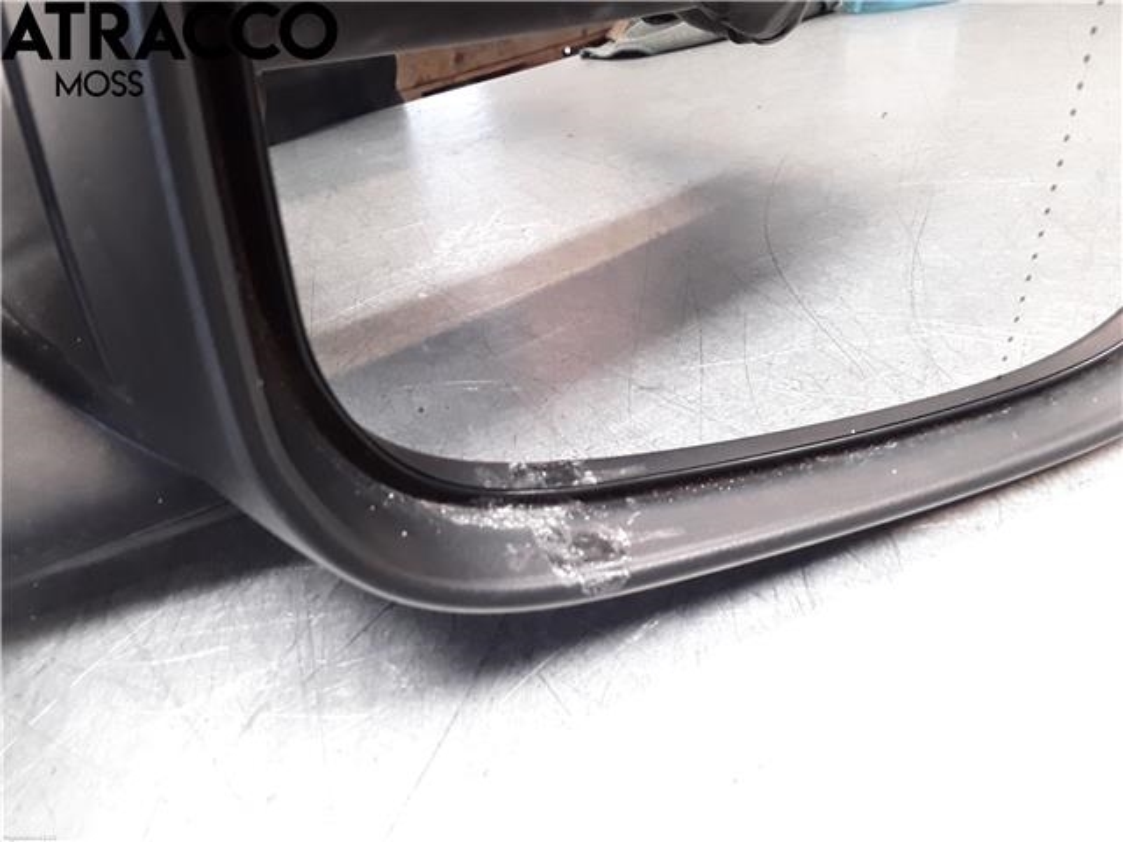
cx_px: 562
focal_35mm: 28
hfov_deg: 63.4
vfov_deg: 49.7
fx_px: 908
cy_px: 421
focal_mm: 2.91
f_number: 1.9
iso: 100
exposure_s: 1/33
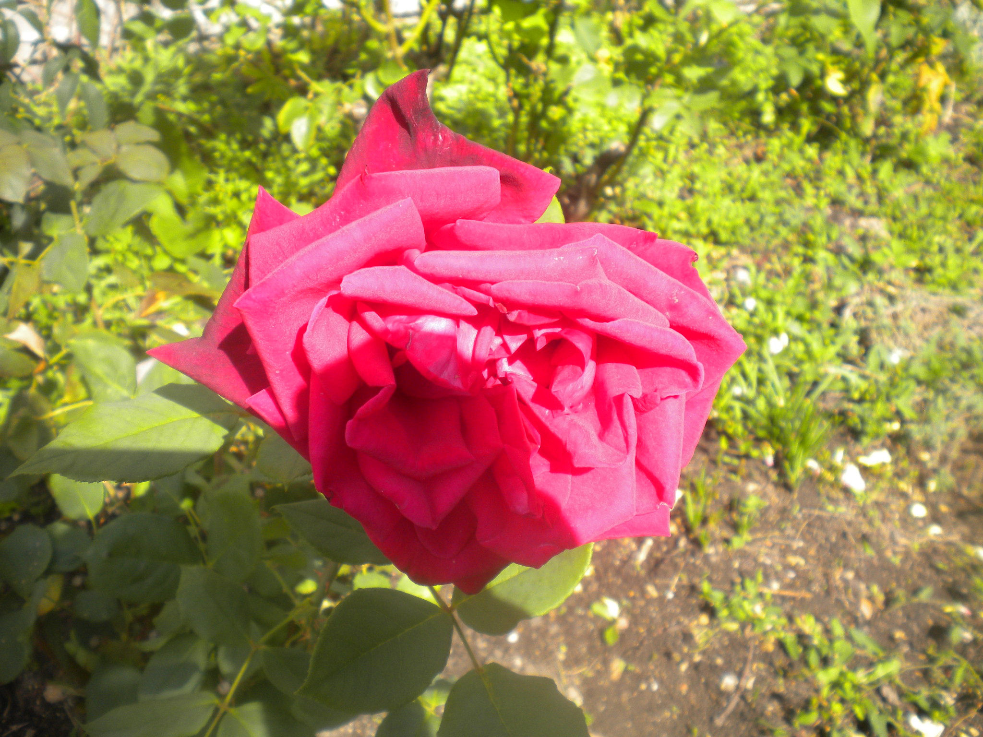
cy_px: 368
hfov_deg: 52.6
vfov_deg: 40.7
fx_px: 994
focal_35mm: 35
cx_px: 492
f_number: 4.6
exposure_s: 1/282
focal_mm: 6.3
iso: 80
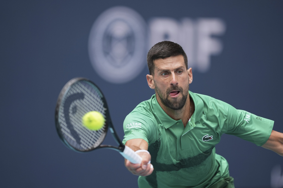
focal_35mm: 400
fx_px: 3145
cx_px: 142
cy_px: 94
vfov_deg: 3.4
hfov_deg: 5.2
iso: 800
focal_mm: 400
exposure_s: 1/2000
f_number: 2.8
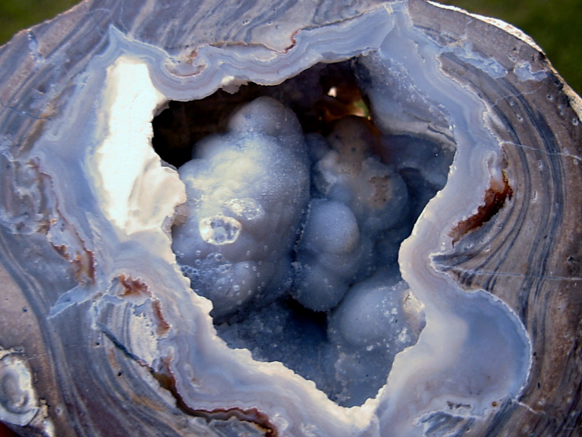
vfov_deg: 37.7
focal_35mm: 38
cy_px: 218
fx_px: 639
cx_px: 291
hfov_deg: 49.0
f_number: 2.9
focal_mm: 6.3
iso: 50
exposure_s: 1/55.4
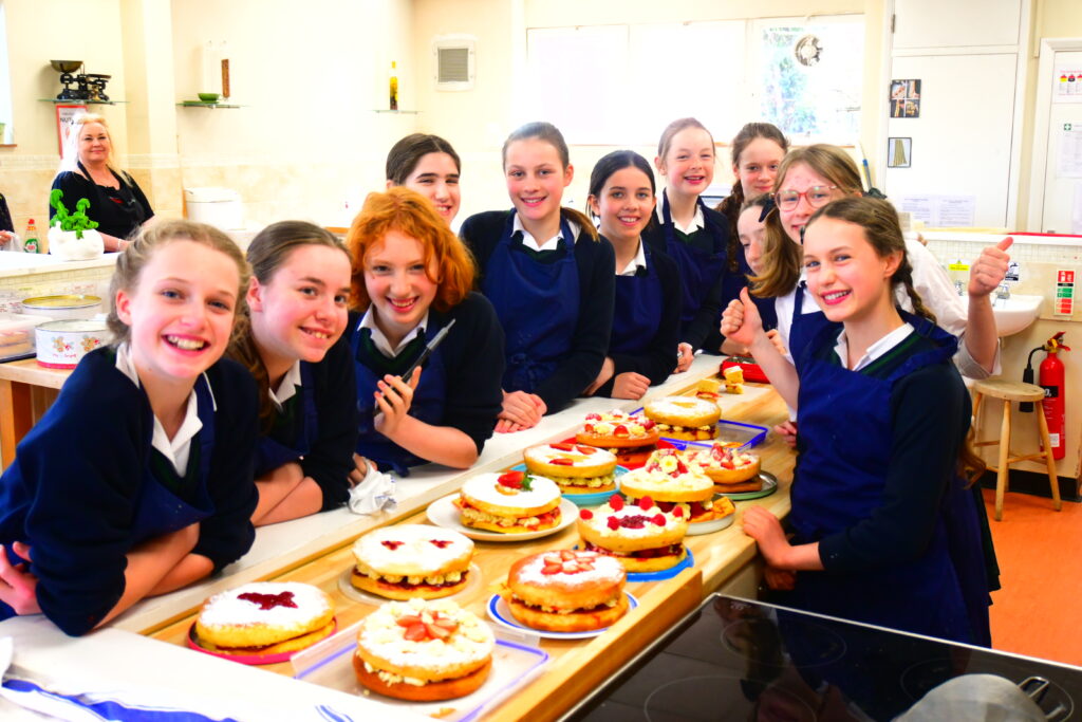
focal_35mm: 39
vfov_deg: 34.2
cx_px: 541
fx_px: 1172
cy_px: 361
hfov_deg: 49.5
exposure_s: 1/125
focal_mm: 26
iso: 1250
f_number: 4.5
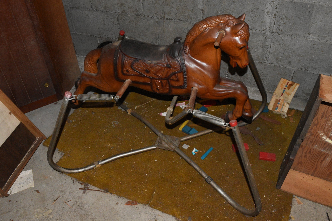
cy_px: 110
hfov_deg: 59.5
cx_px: 166
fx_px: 290
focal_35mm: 32
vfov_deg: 41.7
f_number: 8
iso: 4000
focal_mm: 21
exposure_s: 1/125
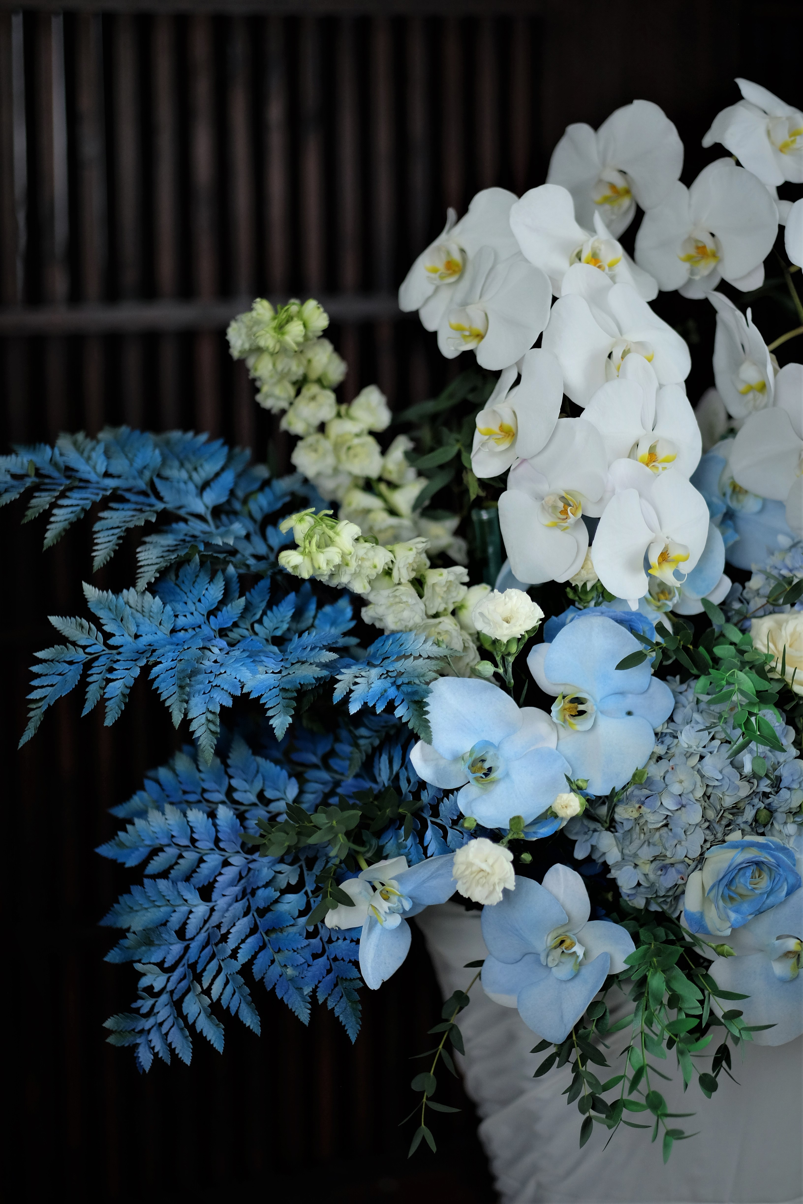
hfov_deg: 16.3
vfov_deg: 24.2
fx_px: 2810
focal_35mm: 84
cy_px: 602
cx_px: 402
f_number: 1.2
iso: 400
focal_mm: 56
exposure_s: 1/280
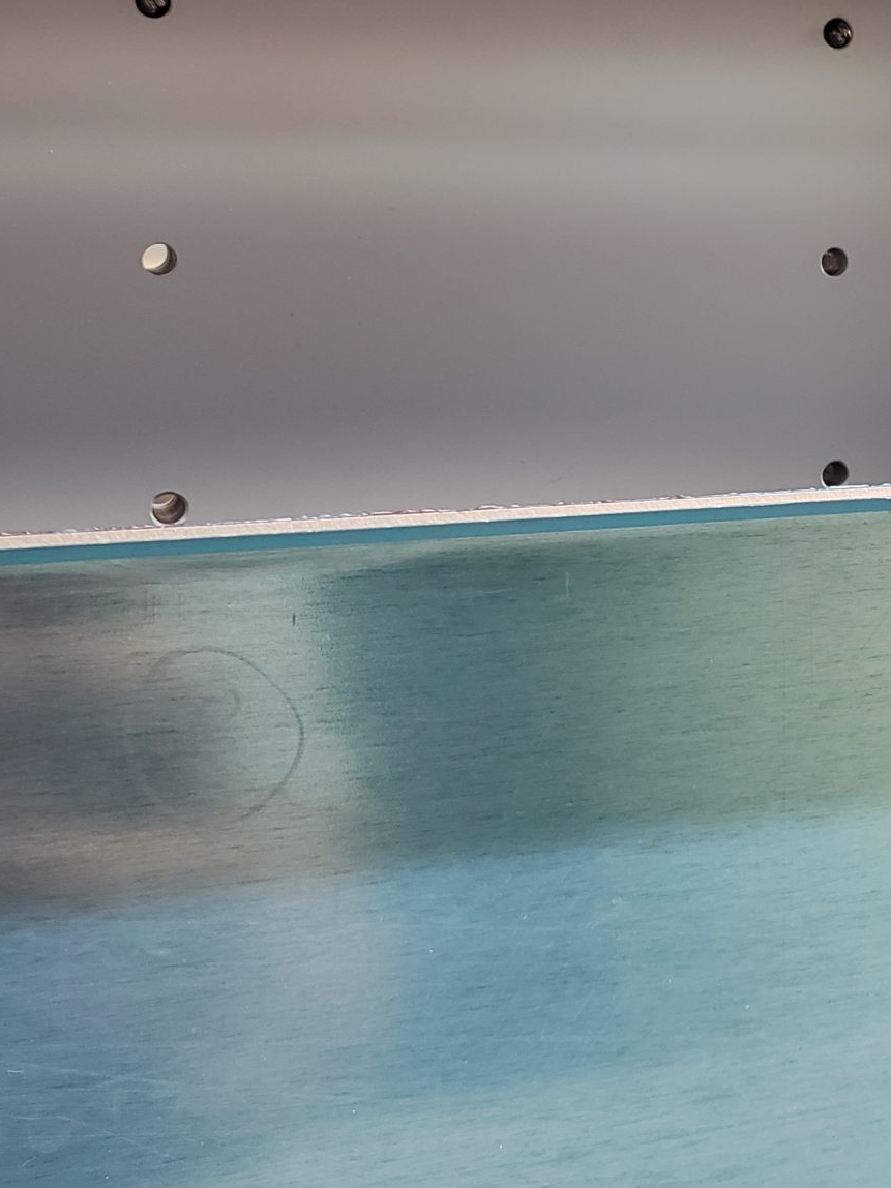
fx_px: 1991
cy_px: 457
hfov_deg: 23.8
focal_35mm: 58
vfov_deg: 33.1
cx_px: 947
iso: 250
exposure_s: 1/40
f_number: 2.4
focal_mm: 4.3
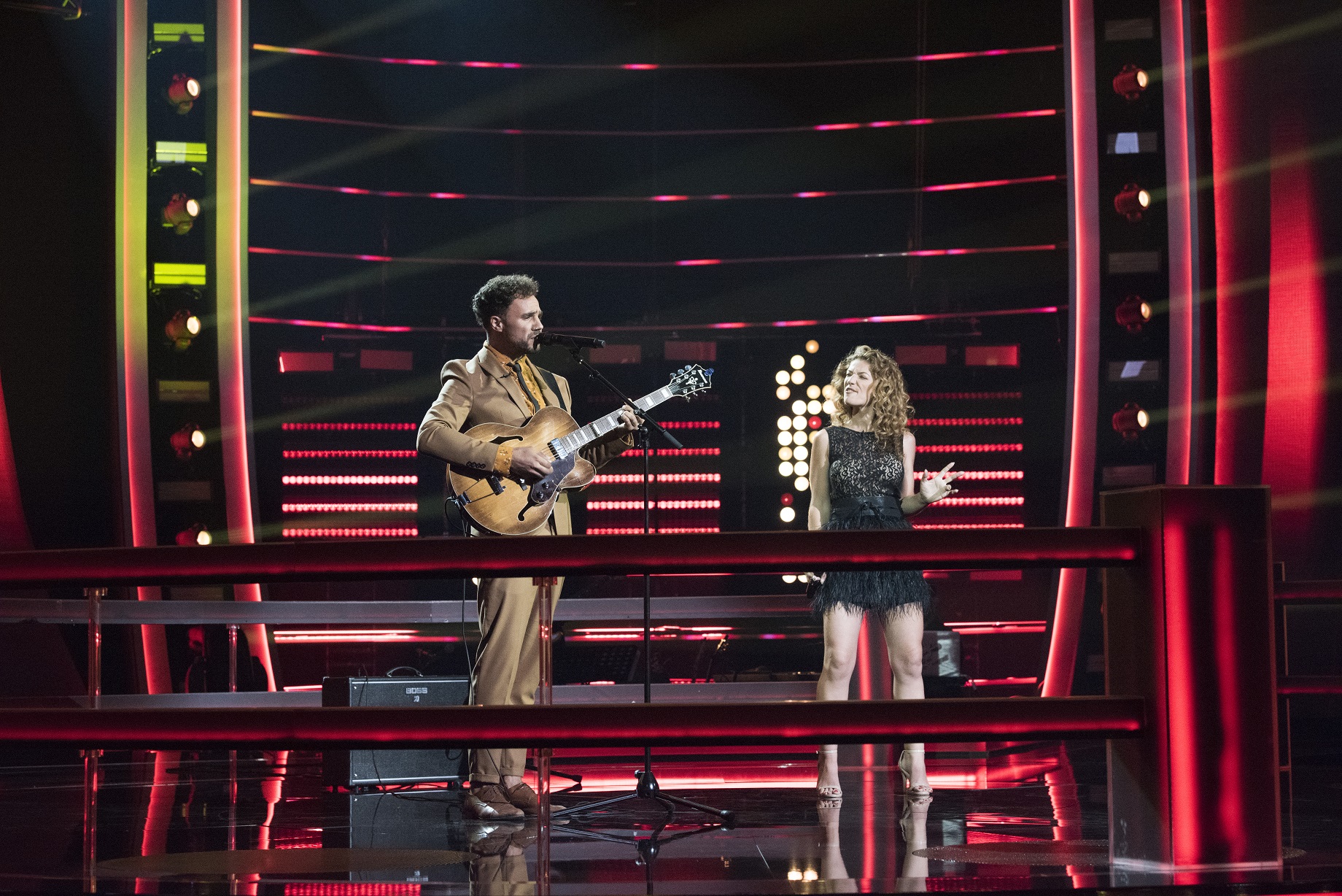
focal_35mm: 75
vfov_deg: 18.2
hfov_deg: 27.0
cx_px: 671
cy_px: 448
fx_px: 2797
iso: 2500
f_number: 5
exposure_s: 1/160
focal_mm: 75
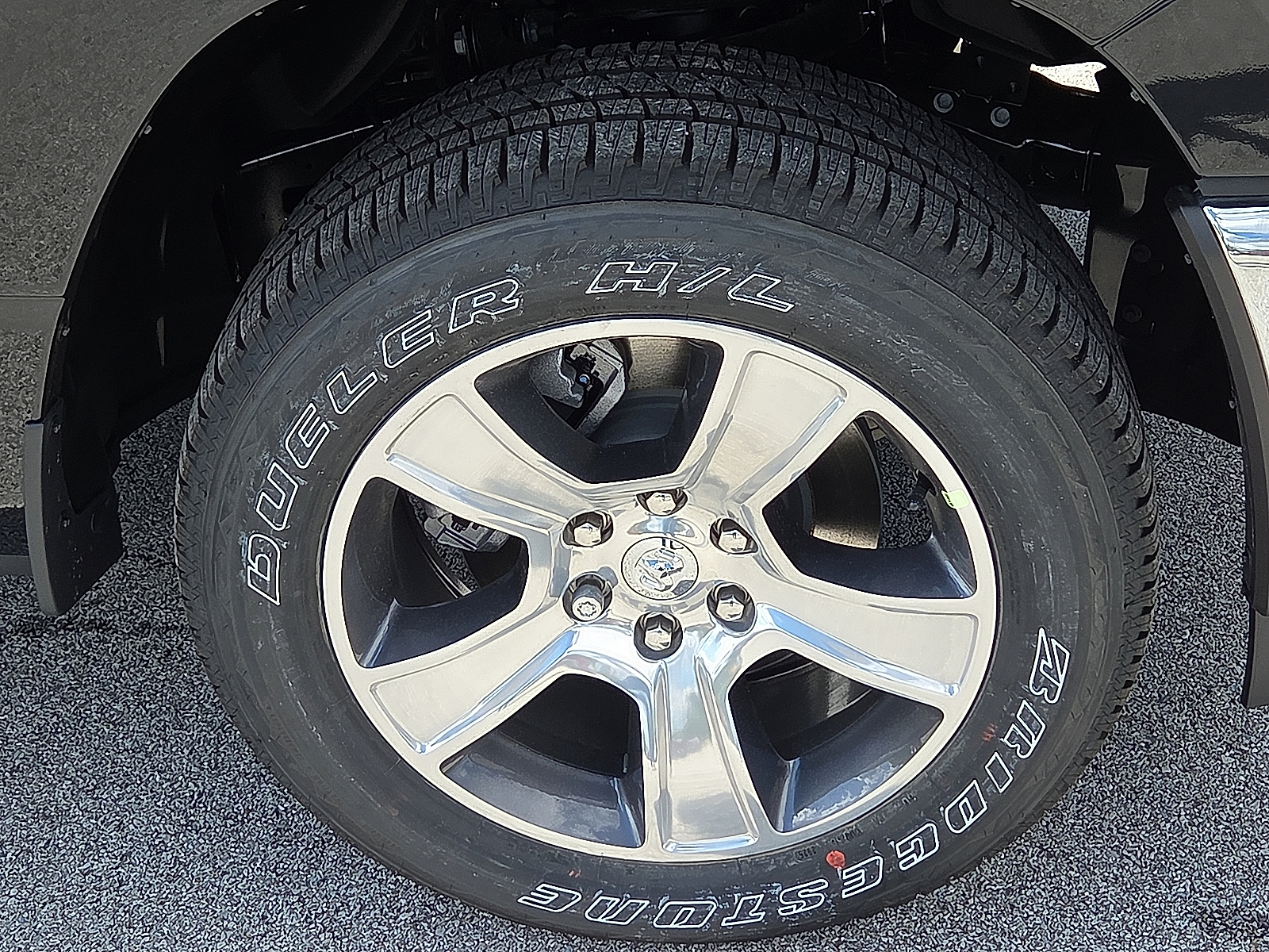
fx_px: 2126
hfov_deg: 33.2
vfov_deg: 25.2
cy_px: 476
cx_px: 634
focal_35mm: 58
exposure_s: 1/2500
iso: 76
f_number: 1.8
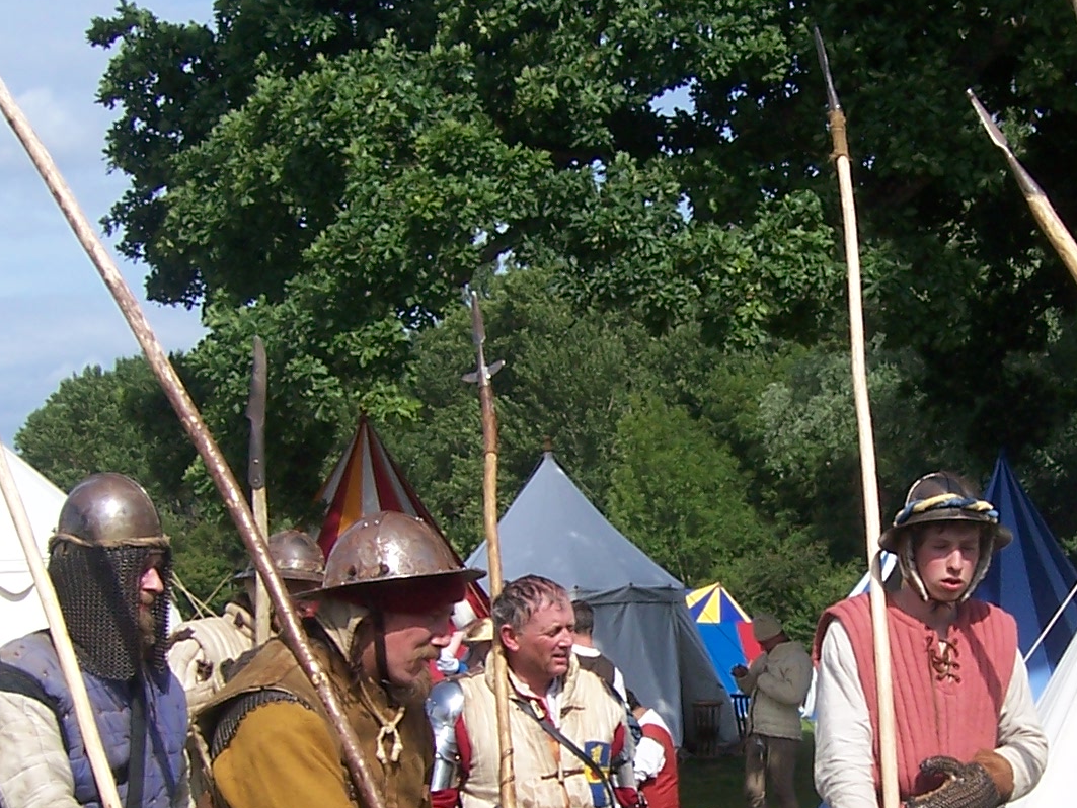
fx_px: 2428
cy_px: 546
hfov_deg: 24.8
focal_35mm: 78
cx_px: 762
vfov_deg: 18.8
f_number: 4.8
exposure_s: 1/750
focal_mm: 6
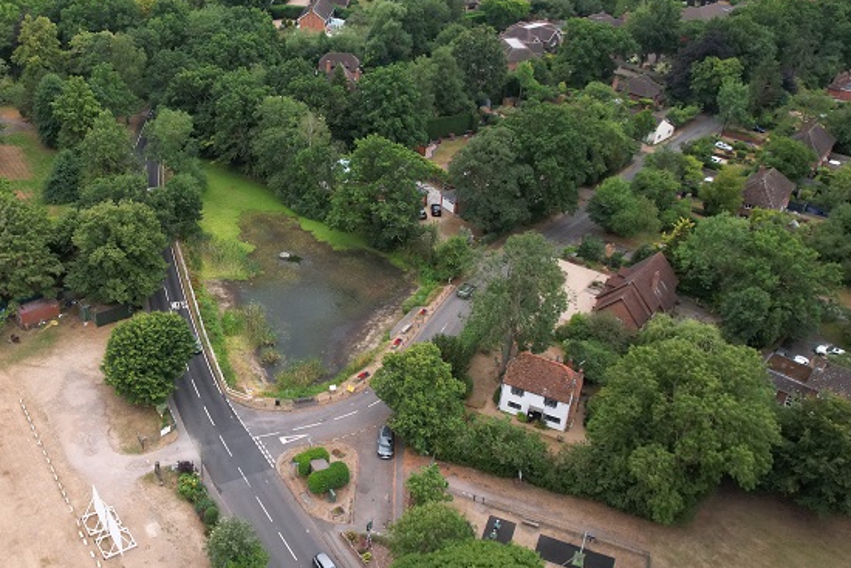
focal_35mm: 36
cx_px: 263
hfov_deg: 51.8
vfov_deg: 36.8
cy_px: 249
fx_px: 851
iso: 860
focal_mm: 8.38
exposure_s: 1/2500
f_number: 2.8
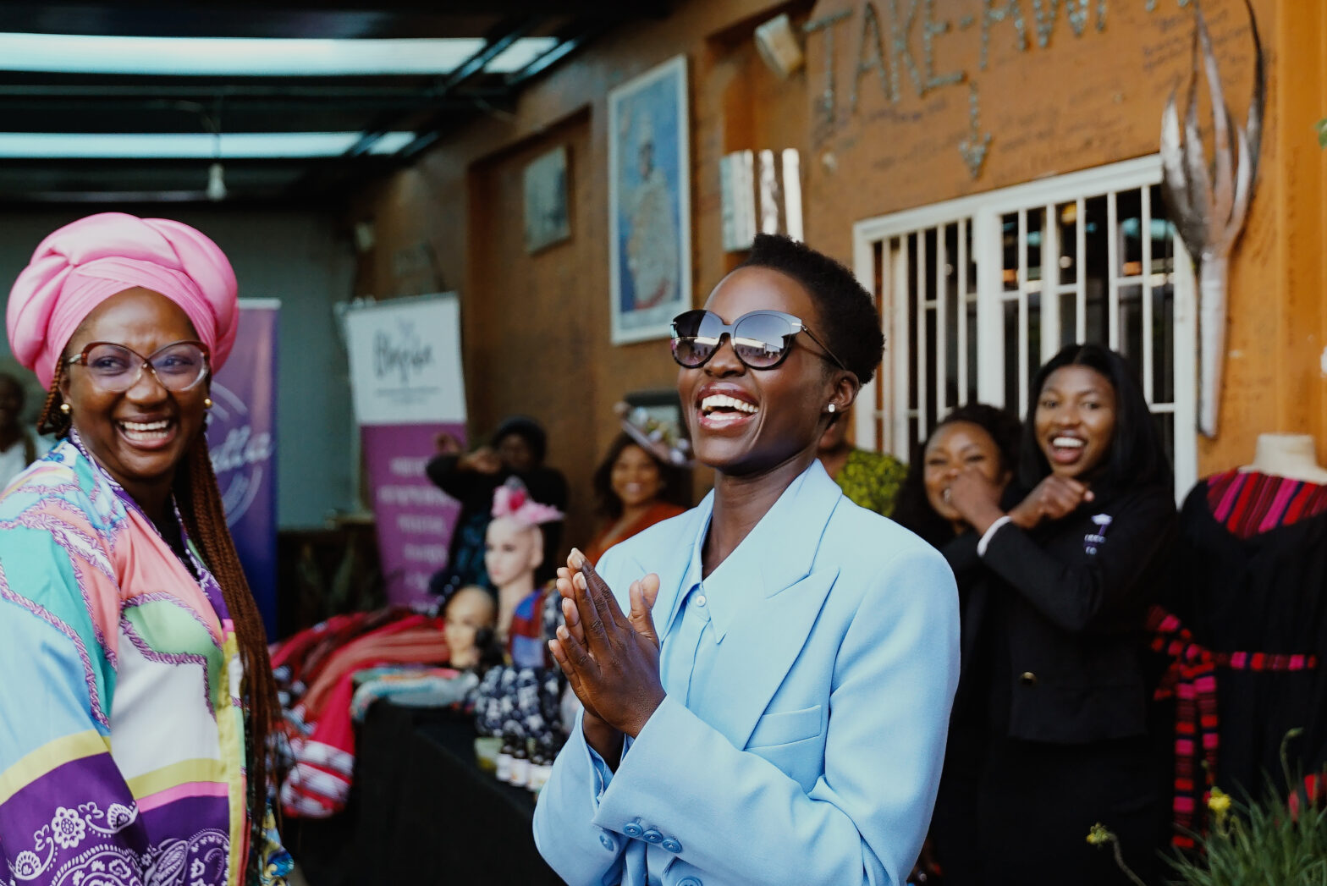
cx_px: 664
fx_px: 1770
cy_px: 443
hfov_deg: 41.1
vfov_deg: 28.1
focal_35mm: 48
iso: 1600
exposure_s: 1/200
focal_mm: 32.2
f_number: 3.2
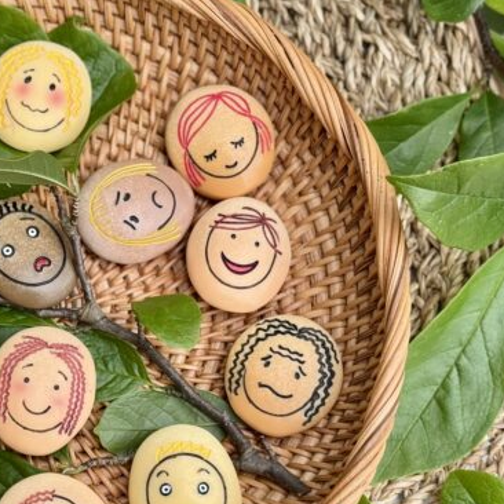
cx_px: 23
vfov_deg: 19.5
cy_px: 319
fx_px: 1466
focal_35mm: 89
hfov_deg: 19.1
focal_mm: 6.76
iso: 64
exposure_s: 1/121
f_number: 1.78
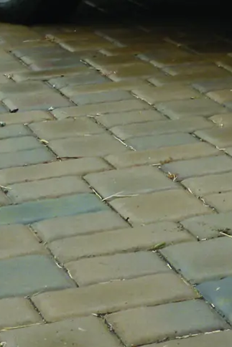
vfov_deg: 11.8
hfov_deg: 7.6
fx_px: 1632
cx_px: 553
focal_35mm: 169
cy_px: -98
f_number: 5.6
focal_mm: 7.3
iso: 64
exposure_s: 1/217
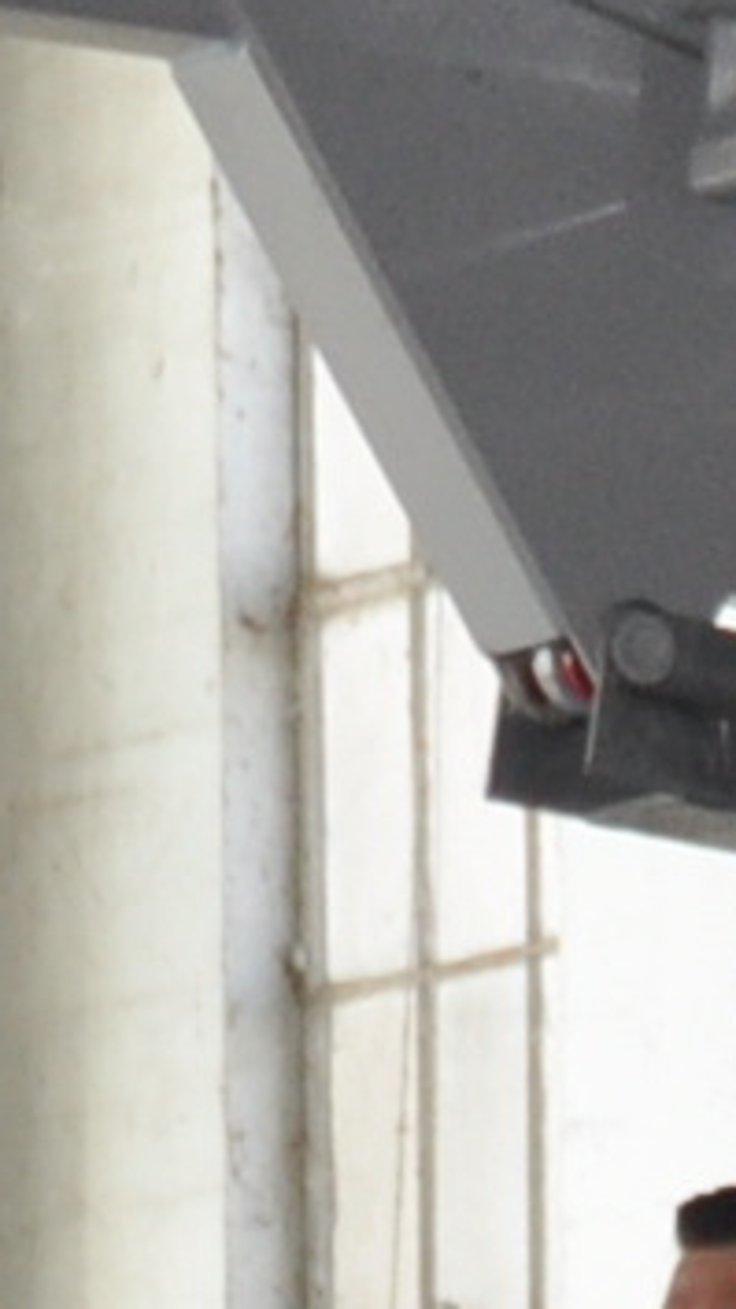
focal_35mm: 742
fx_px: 25756
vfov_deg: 2.9
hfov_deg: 1.6
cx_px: 1350
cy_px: 3701
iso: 400
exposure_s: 1/160
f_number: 4.8
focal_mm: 52
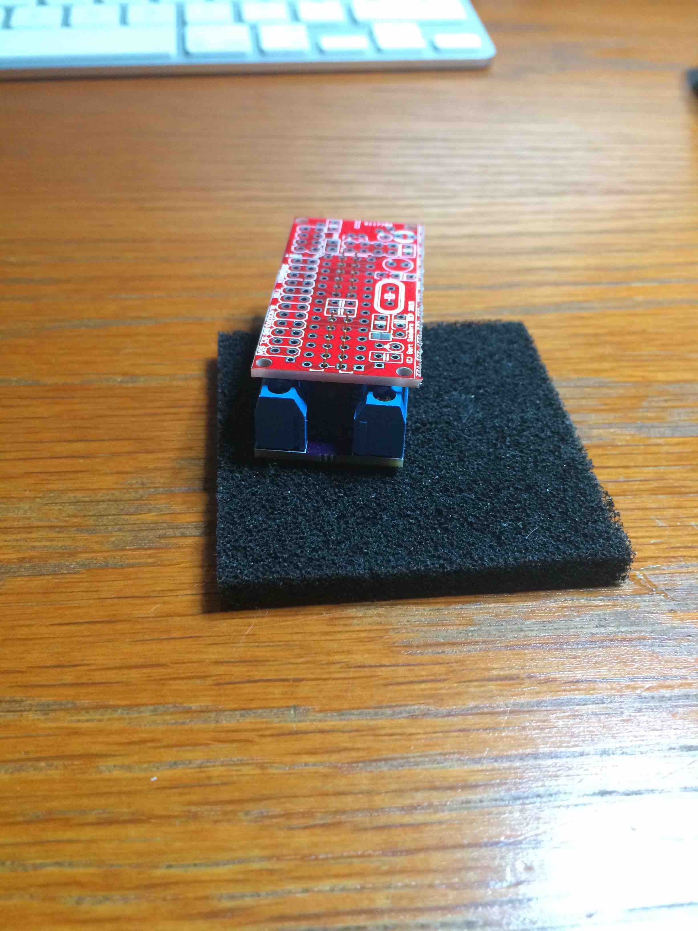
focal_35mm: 29
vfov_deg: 61.7
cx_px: 349
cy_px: 466
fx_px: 780
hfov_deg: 48.2
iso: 320
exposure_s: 1/33
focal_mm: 4.15
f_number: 2.2
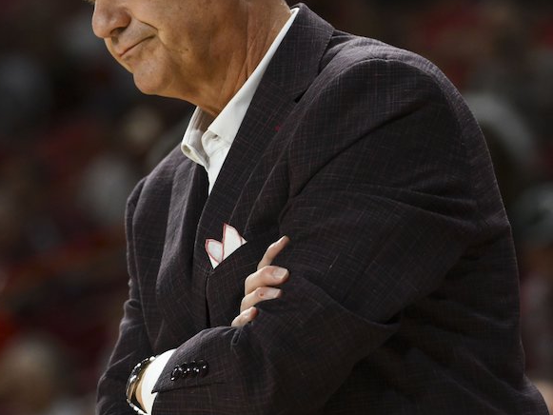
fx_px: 6343
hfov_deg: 5.0
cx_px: 195
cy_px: 180
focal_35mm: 397
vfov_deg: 3.7
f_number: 3.5
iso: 2500
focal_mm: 200
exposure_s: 1/1000
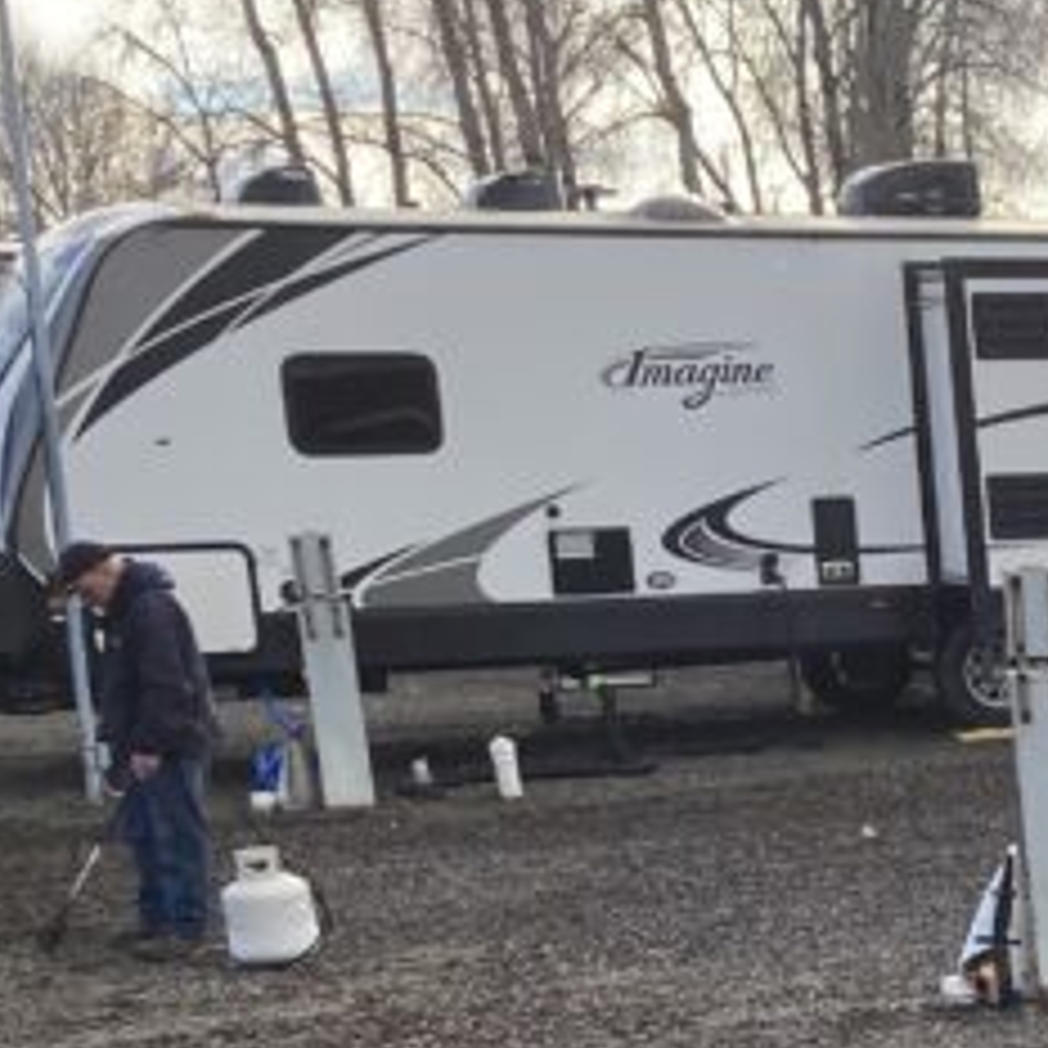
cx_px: 2047
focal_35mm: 109
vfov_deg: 15.4
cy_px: 1228
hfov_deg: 13.8
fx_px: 3733
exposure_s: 1/1080
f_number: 1.8
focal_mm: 3.99
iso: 20
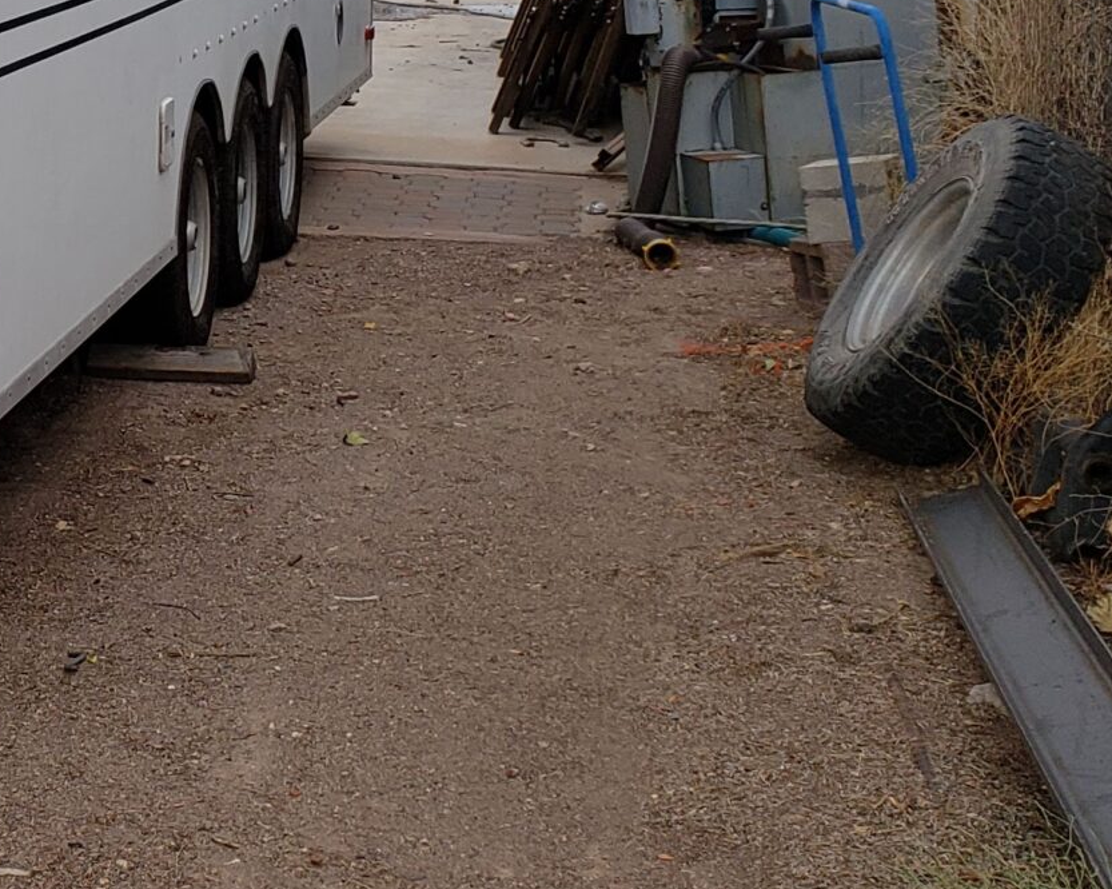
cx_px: -490
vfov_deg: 19.1
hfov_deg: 21.2
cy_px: 1
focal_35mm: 78
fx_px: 2566
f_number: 2.4
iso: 50
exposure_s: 1/207
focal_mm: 4.3
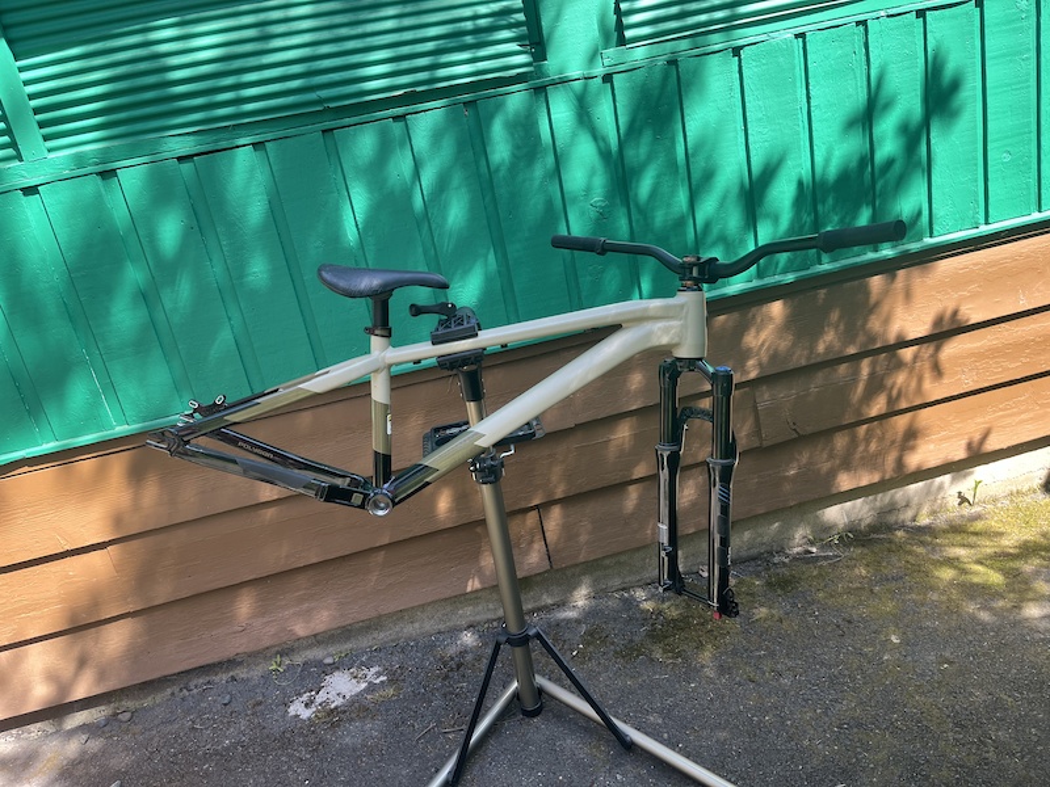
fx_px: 789
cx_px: 525
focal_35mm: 26
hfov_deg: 67.3
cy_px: 394
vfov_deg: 53.1
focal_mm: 5.1
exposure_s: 1/159
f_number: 1.6
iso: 40
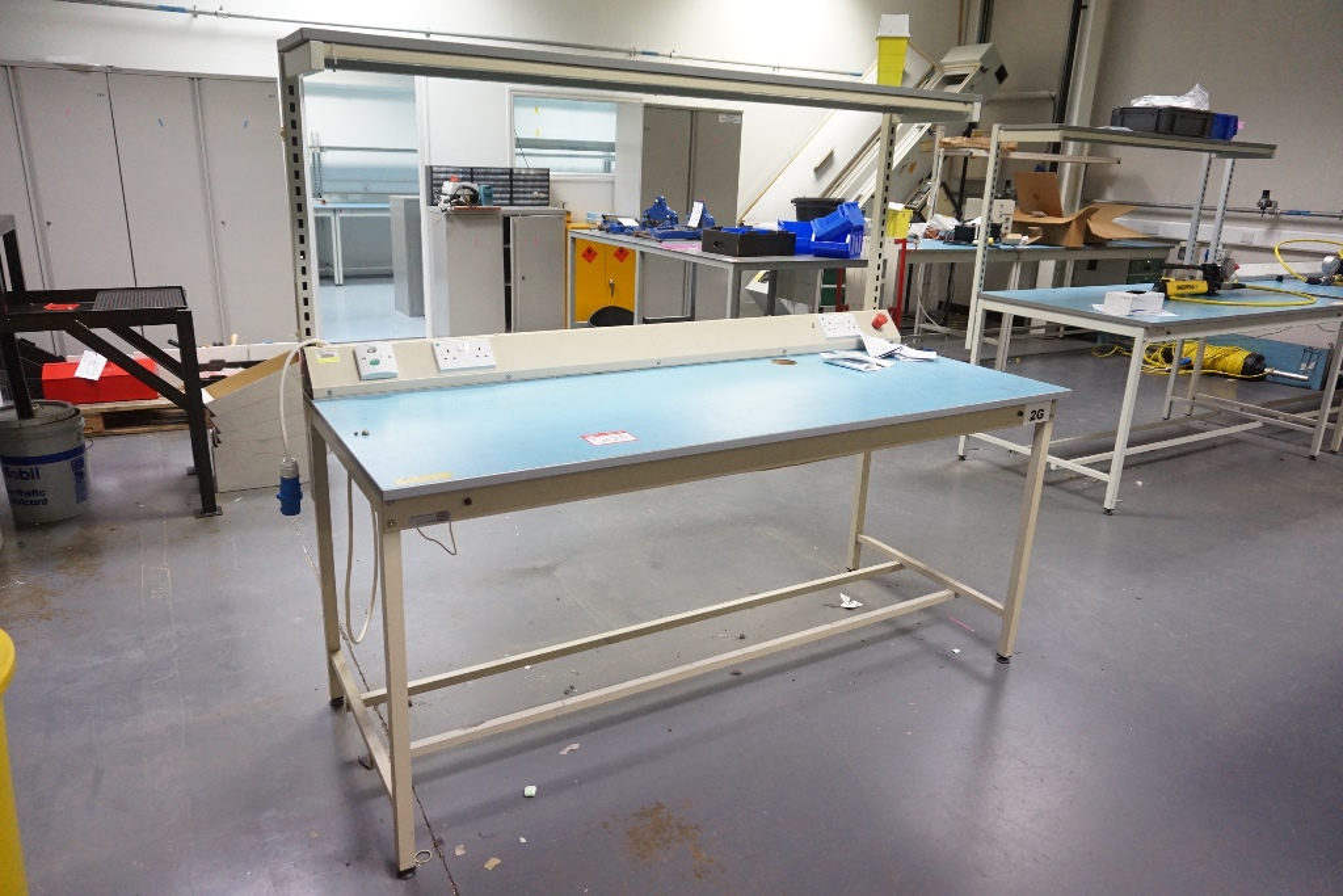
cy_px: 448
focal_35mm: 24
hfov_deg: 73.7
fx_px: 895
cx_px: 672
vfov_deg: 53.1
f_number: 3.5
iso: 2000
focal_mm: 16
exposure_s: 1/160
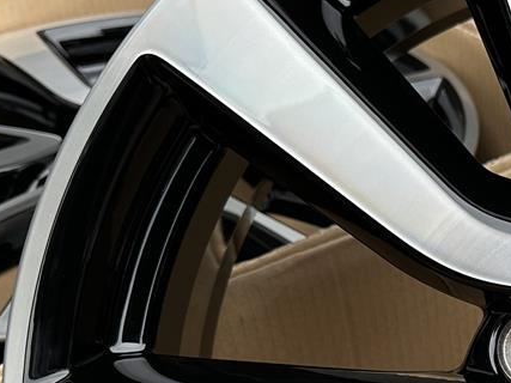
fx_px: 1195
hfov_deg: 22.0
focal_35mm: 81
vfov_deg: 17.7
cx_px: 639
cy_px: 407
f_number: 1.78
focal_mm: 6.86
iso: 80
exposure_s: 1/564
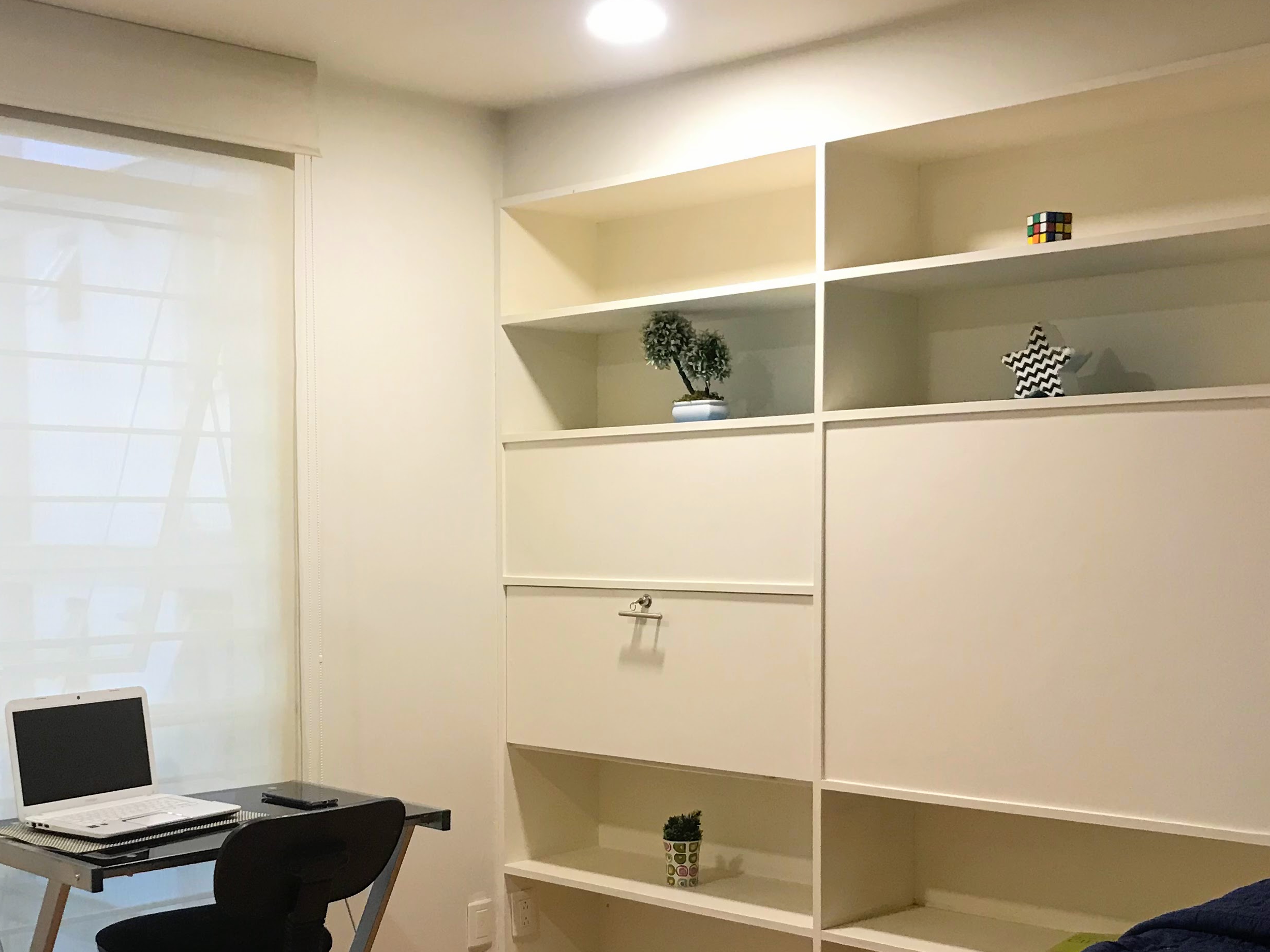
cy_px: 602
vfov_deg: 31.4
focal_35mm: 46
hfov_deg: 41.0
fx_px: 1688
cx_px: 483
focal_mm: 3.99
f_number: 1.8
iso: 40
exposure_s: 1/20
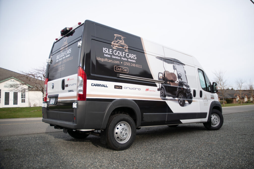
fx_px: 190
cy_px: 84
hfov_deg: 67.4
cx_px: 127
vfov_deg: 47.8
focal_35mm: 27
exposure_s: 1/800
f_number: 3.5
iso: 200
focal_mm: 18
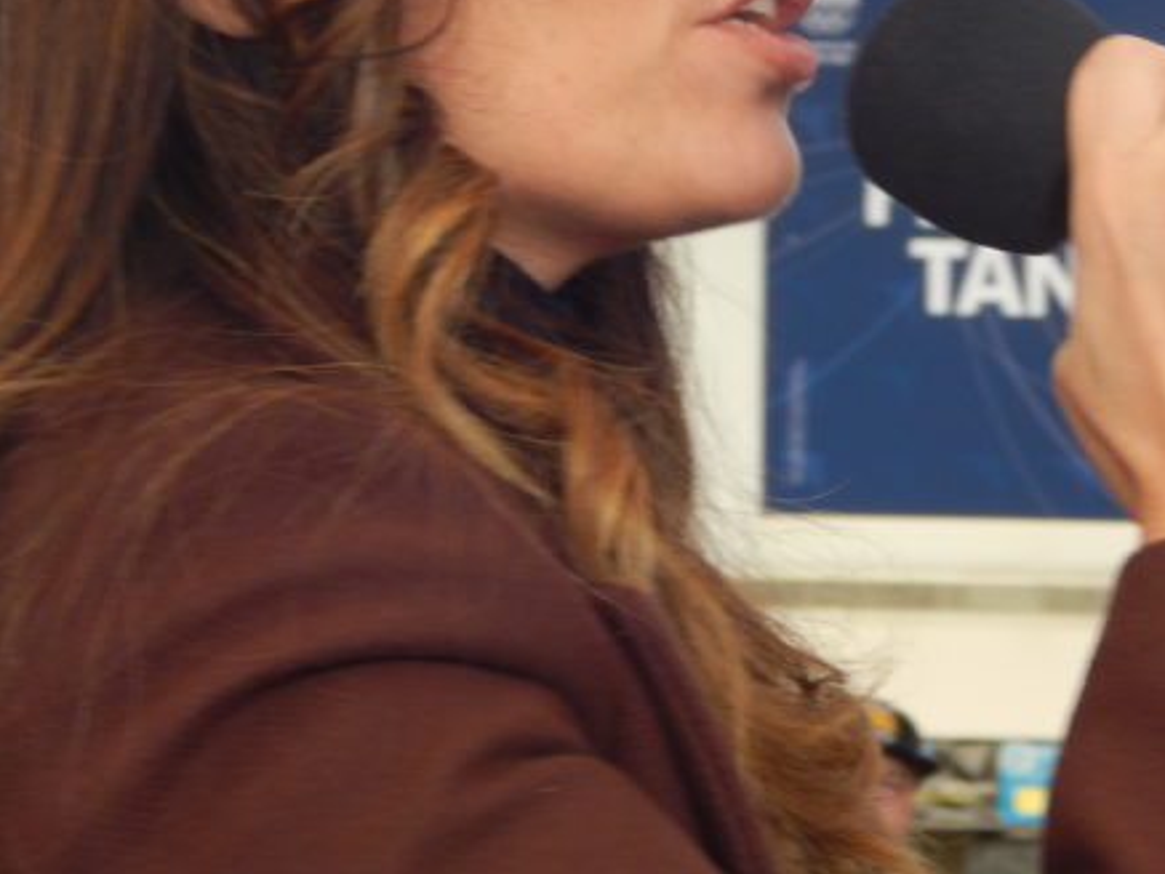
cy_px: 195
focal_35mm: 151
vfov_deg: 9.8
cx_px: 552
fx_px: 5083
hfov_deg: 13.1
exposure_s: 1/30
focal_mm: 15.3
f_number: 4.3
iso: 180
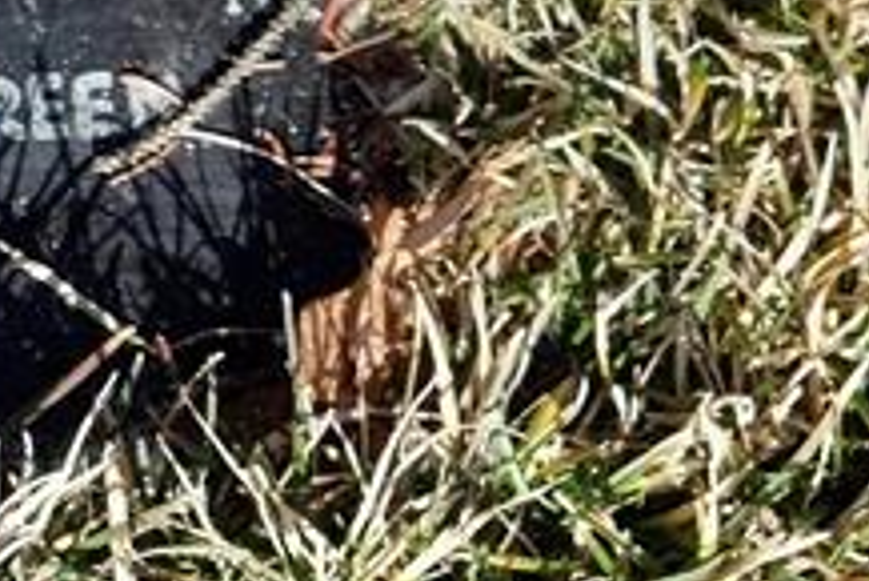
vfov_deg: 3.5
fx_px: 9444
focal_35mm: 391
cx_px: -1021
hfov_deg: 5.1
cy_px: -623
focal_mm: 55
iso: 400
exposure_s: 1/320
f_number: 7.1
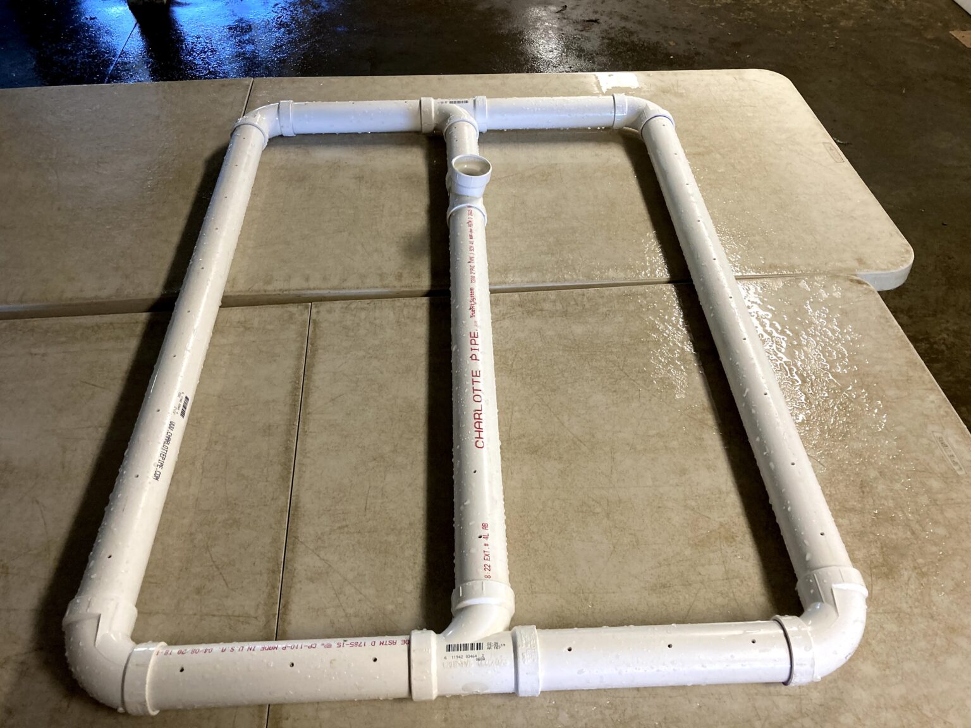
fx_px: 785
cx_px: 486
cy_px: 364
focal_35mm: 28
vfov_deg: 49.7
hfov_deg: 63.4
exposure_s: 1/60
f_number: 1.8
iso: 125
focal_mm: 3.99
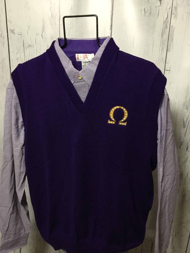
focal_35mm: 31
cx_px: 95
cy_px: 126
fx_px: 227
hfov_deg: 45.4
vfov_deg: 58.4
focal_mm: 3.3
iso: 400
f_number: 2.4
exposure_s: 1/15
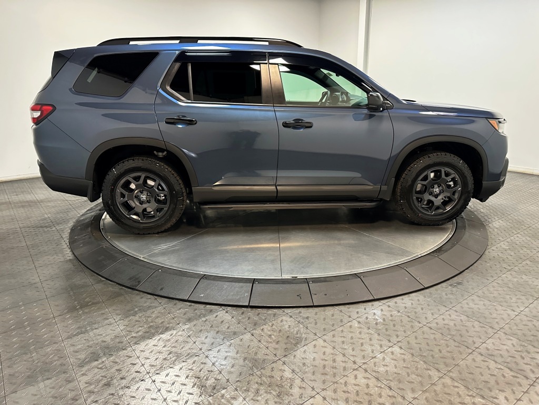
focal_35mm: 24
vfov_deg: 56.8
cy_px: 202
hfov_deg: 71.6
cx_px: 270
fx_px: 374
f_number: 1.78
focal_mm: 6.86
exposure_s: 1/60
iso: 640
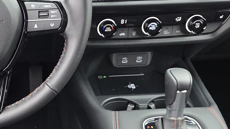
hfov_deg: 23.5
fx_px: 518
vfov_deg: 13.9
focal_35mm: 85
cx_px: -23
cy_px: 144
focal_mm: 6.3
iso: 250
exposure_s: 1/120
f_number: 1.7
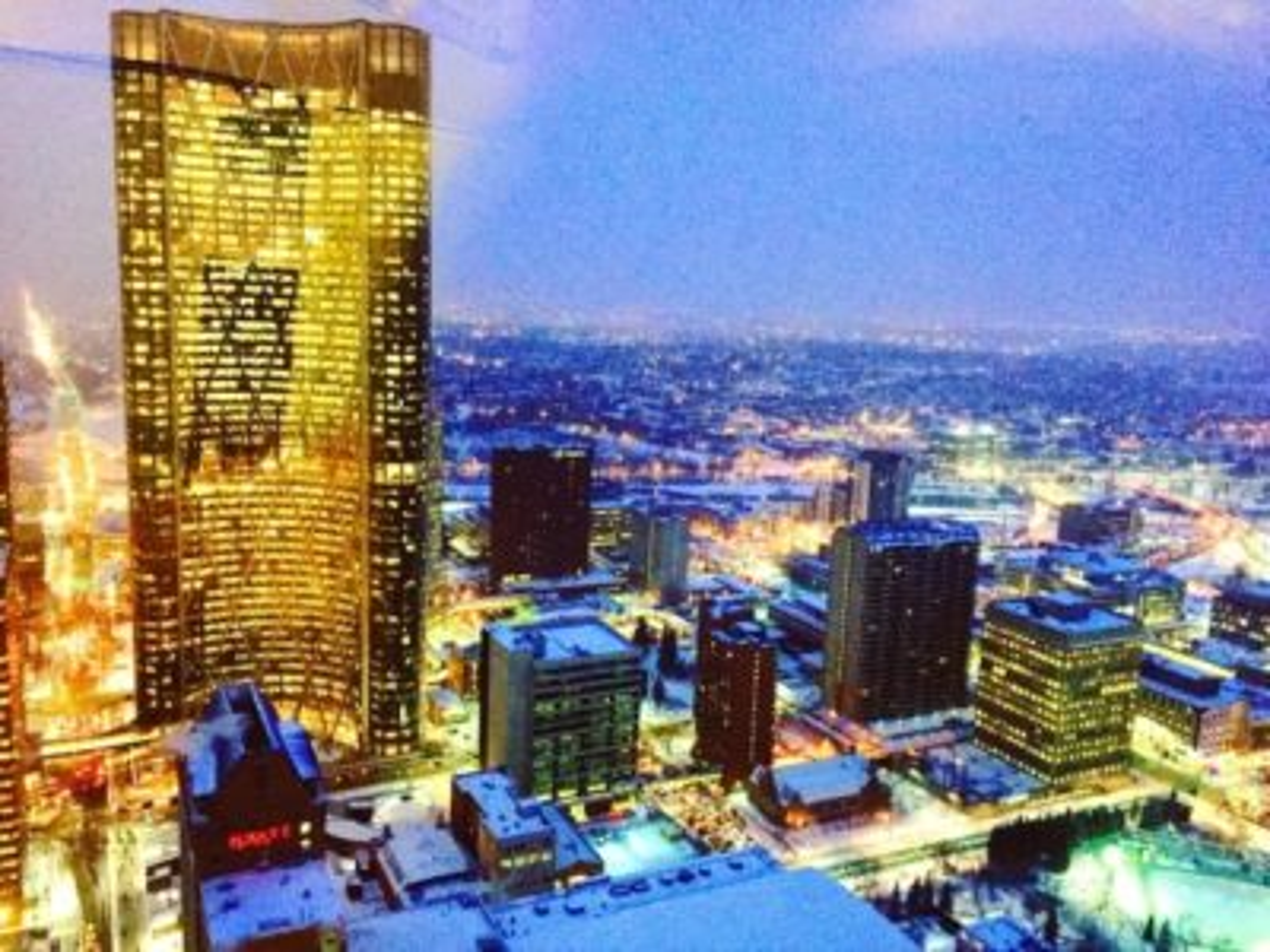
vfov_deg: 48.2
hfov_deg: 61.7
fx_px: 1064
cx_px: 635
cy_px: 476
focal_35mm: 29
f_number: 2.2
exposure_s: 1/15
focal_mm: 4.15
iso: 640
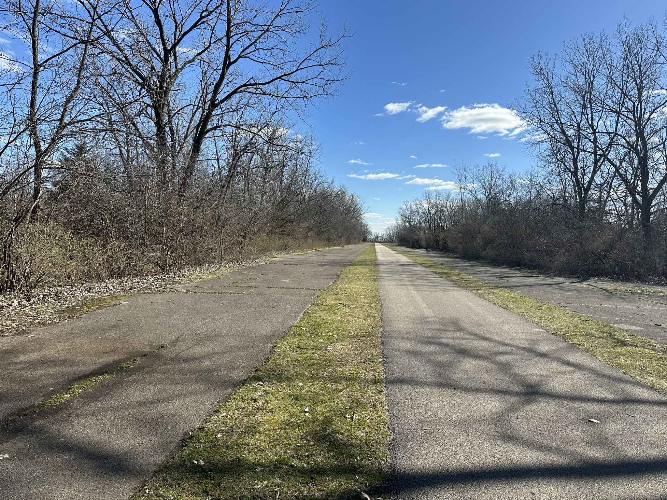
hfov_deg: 71.6
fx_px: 462
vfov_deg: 56.8
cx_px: 334
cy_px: 250
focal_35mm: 24
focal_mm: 6.86
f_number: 1.78
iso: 80
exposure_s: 1/4184
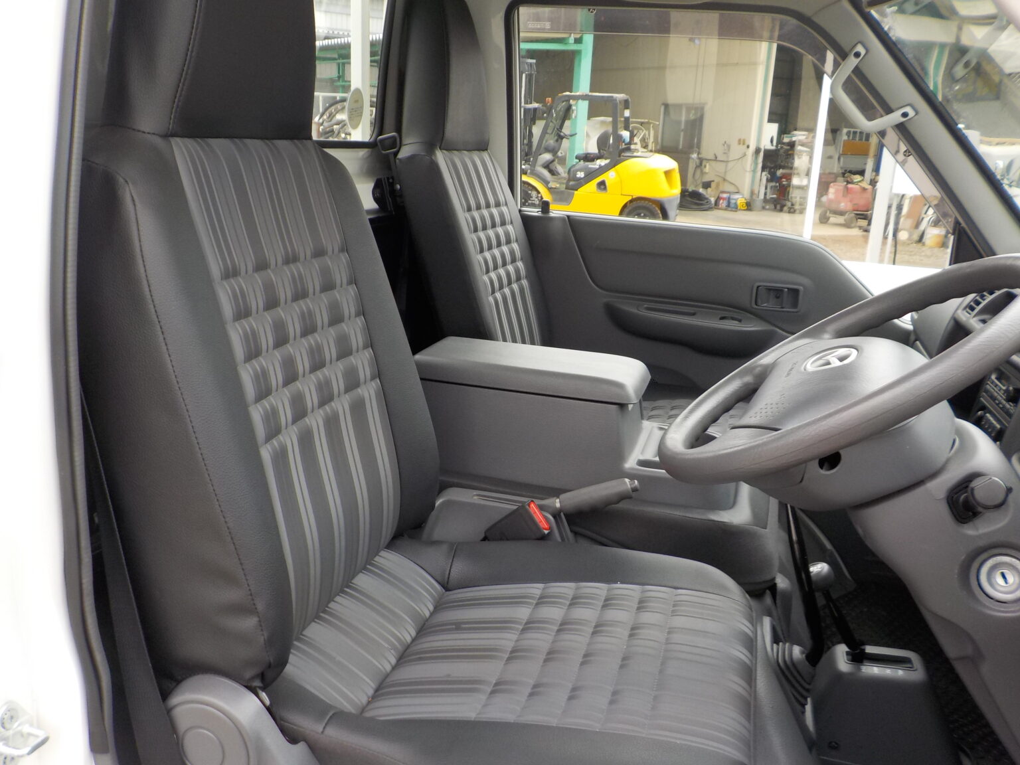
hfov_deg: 60.0
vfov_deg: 46.8
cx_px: 510
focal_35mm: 30
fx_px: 884
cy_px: 382
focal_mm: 4.1
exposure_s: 1/100
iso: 125
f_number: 3.3
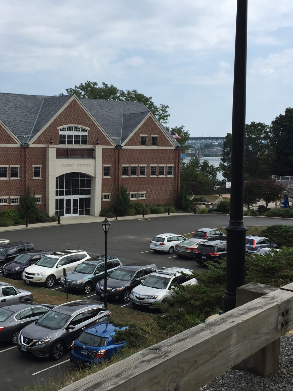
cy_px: 211
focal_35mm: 46
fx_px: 519
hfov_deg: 31.3
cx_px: 100
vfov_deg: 41.2
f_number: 2.2
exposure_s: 1/2326
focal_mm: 4.15
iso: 32
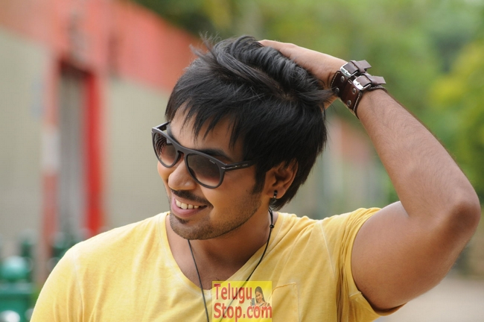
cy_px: 161
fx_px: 3324
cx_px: 242
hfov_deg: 8.3
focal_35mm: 248
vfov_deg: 5.5
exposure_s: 1/320
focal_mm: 165
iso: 400
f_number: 6.3
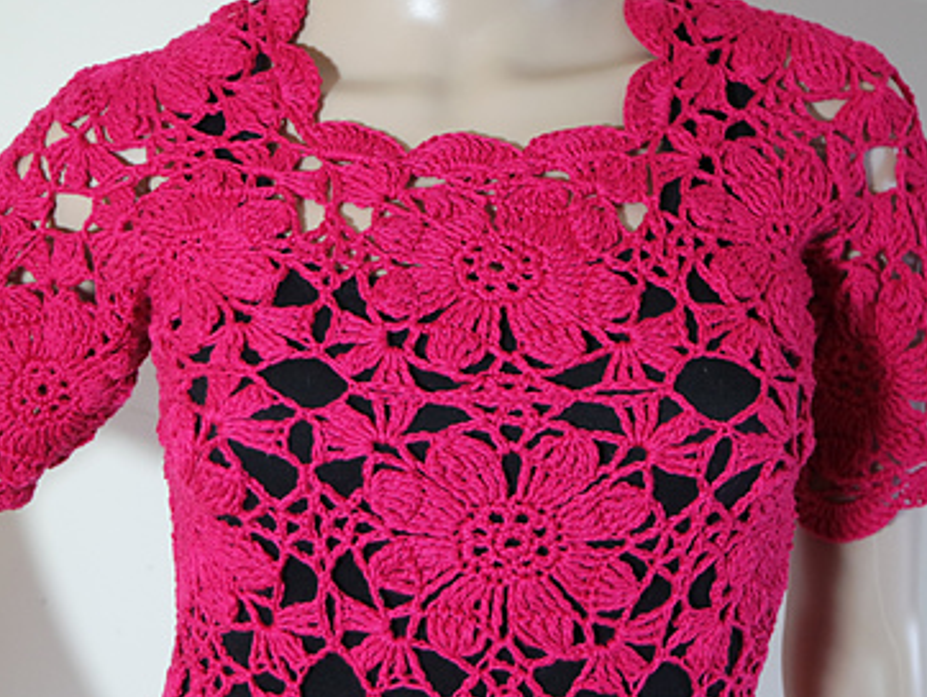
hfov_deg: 31.7
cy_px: 363
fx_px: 1635
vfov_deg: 24.1
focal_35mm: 61
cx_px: 433
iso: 800
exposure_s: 1/50
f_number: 4.5
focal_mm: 30
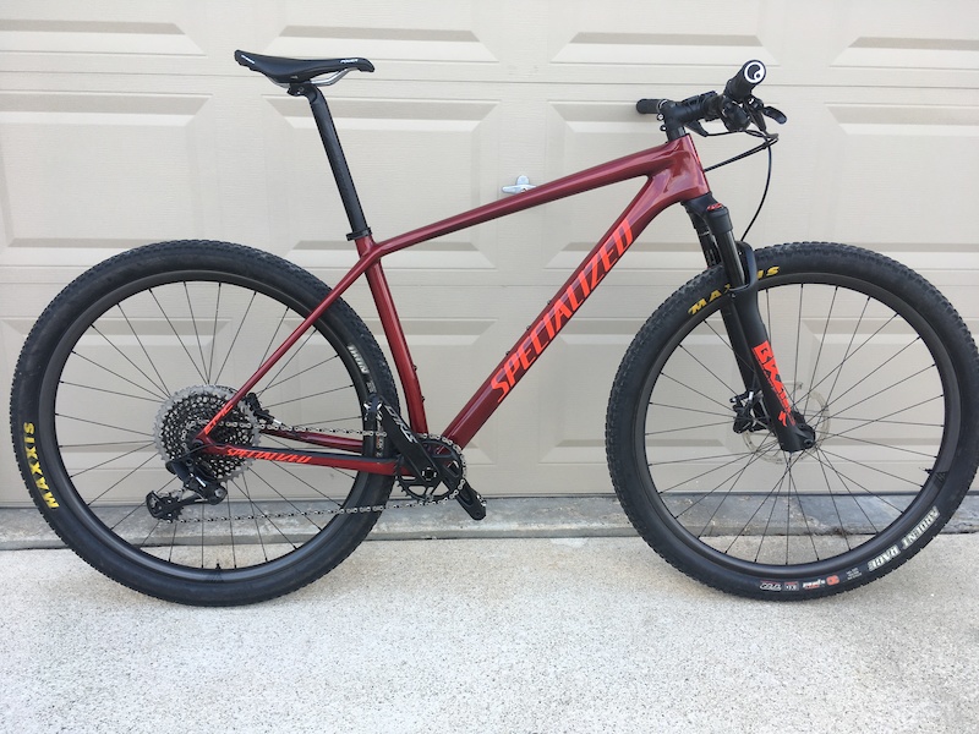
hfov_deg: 61.7
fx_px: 820
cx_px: 490
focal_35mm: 29
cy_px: 367
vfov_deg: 48.2
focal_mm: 4.15
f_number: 2.2
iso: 25
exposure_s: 1/129
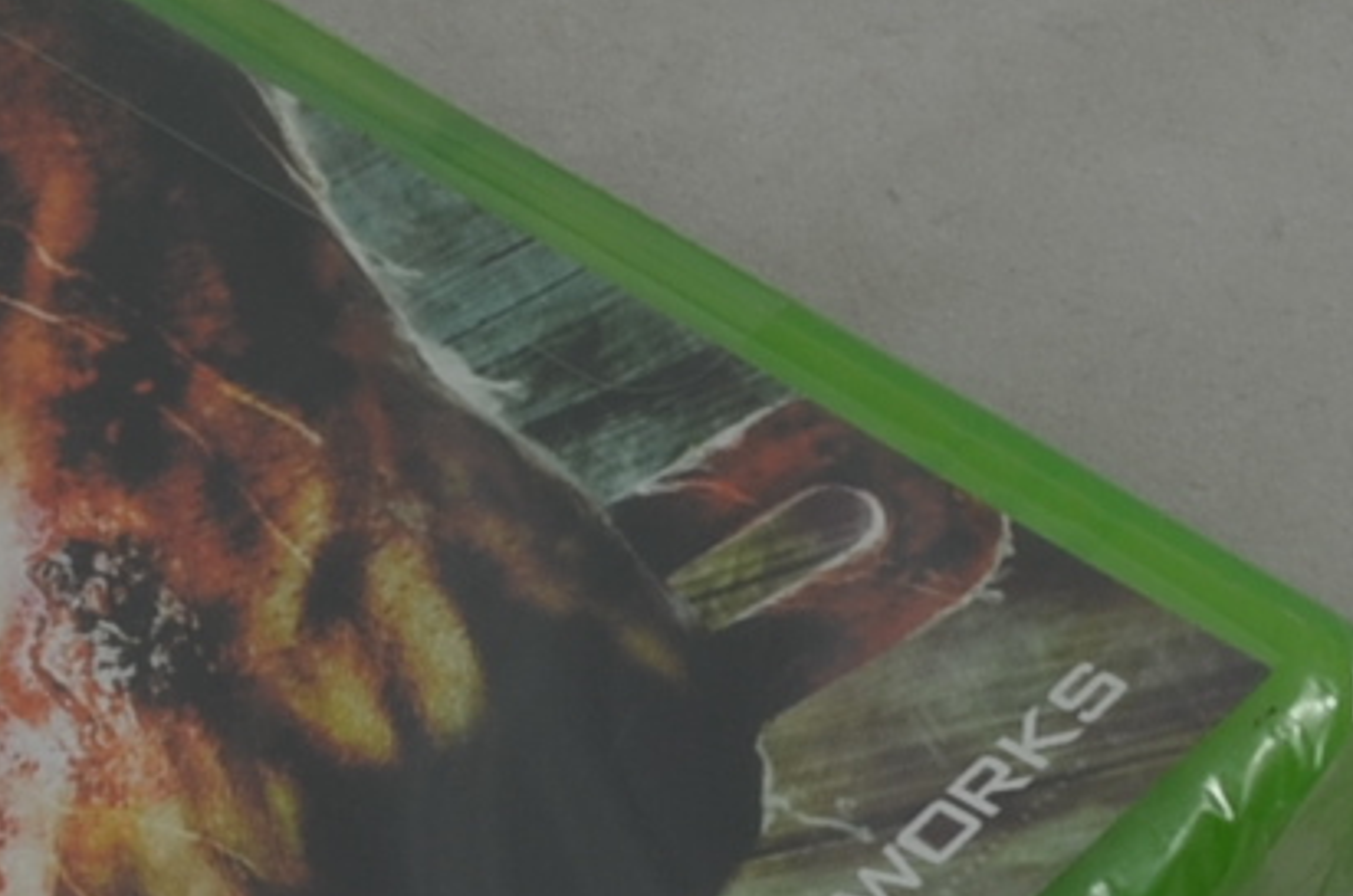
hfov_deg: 5.7
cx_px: -585
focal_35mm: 359
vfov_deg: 3.8
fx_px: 13466
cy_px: 771
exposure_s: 1/3
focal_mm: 40
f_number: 20
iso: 100
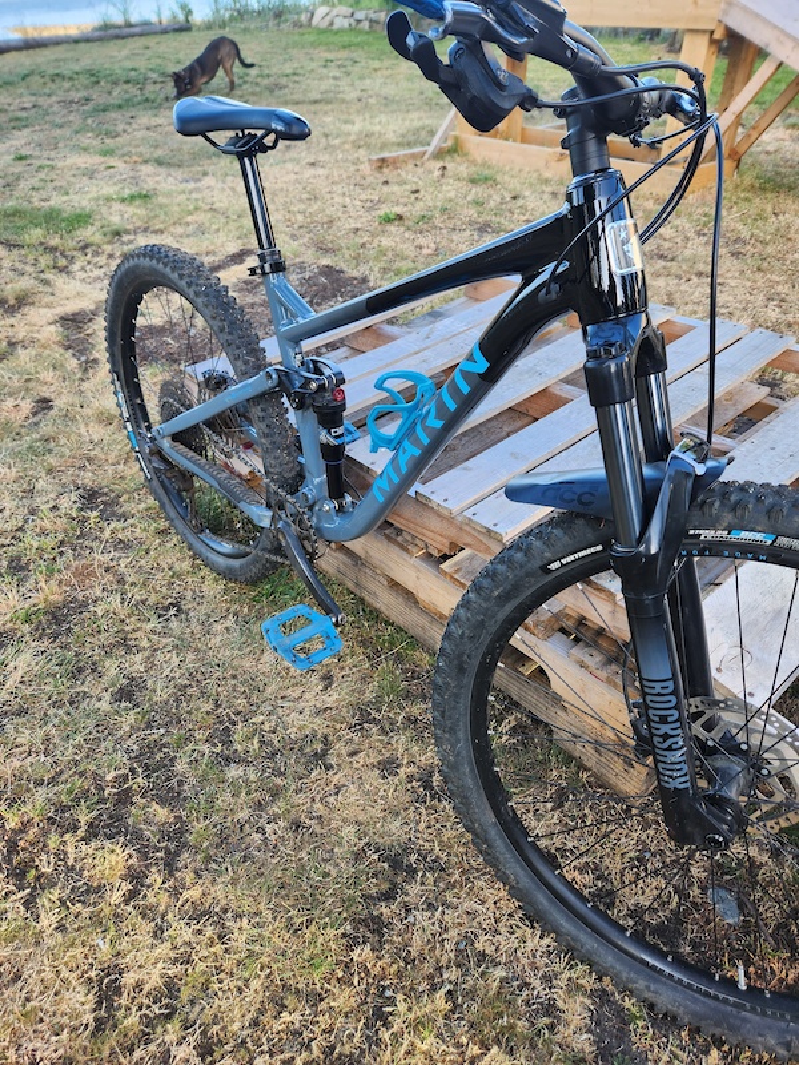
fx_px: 708
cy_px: 532
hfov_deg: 58.9
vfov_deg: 73.9
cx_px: 400
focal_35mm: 23
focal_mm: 5.4
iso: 32
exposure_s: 1/180
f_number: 1.8
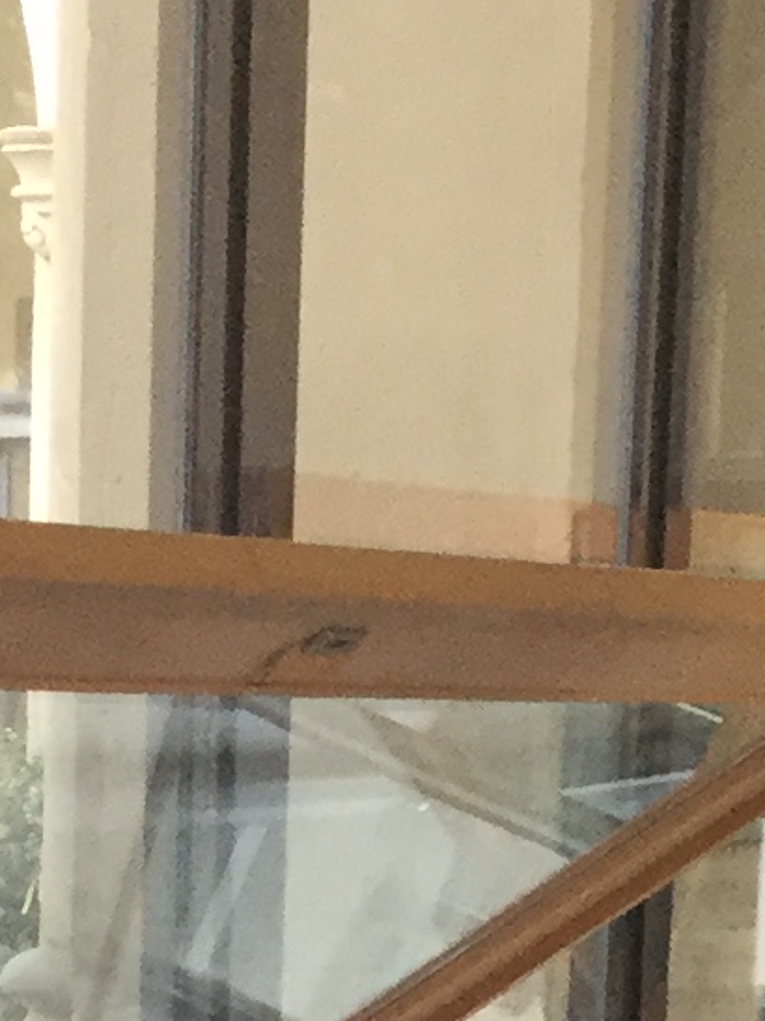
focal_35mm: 185
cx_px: 114
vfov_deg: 9.9
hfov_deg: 8.0
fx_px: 5453
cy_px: 2059
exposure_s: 1/33
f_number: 2.4
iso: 50
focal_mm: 3.3
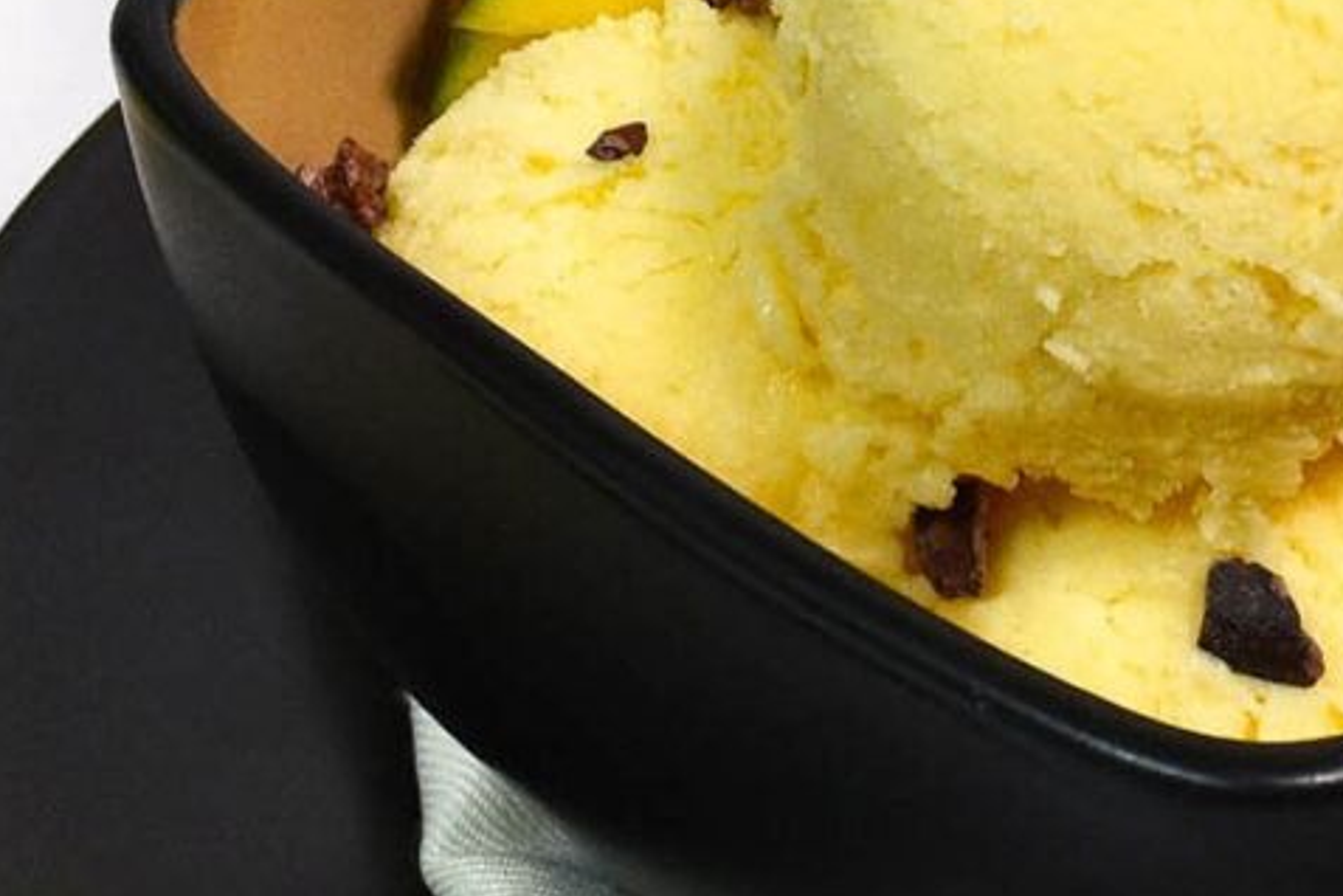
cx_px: 1092
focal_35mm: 116
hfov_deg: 17.5
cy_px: 337
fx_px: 4315
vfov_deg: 11.8
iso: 500
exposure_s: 1/60
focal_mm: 23
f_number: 8
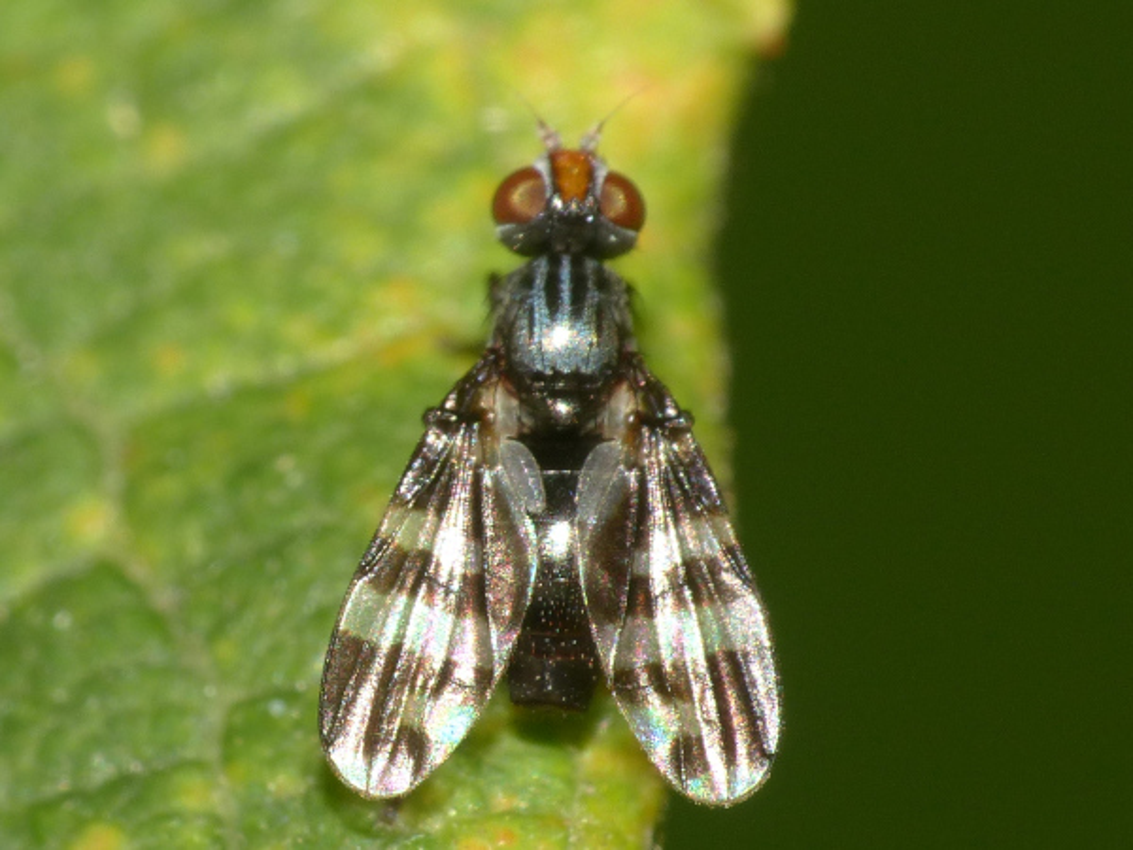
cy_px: 425
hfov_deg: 7.0
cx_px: 566
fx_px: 9328
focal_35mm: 285
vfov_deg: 5.2
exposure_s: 1/80
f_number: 8
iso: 100
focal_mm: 51.2
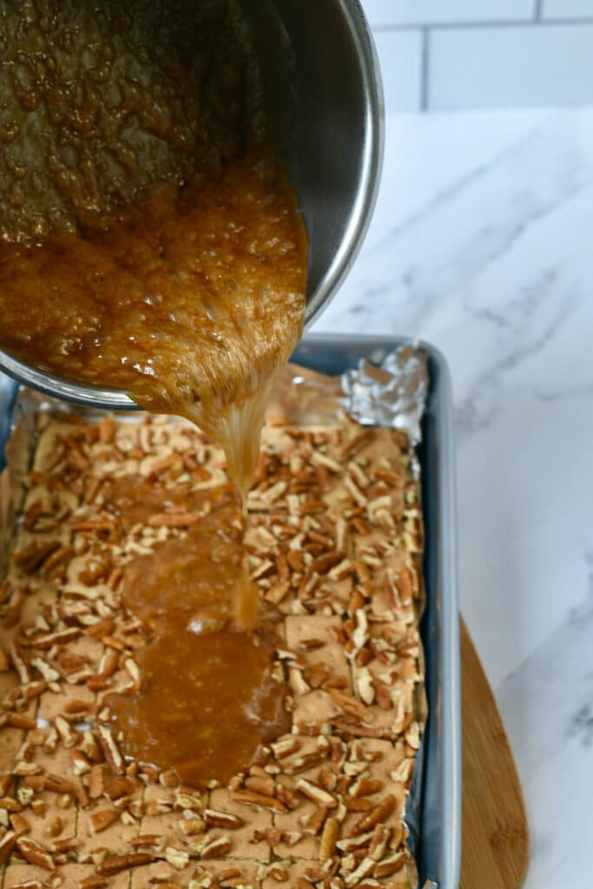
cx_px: 296
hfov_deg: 27.0
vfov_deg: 39.6
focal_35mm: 50
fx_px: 1235
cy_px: 444
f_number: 6.3
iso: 180
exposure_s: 1/50
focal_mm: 50
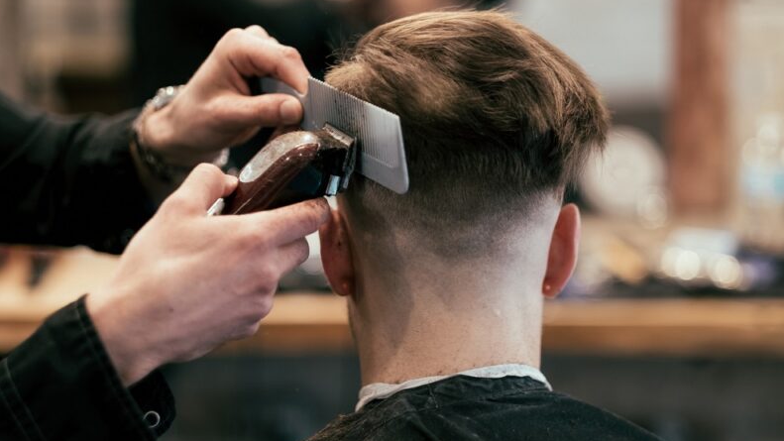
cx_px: 395
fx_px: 1850
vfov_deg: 13.6
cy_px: 209
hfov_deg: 23.9
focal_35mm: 89
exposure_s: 1/250
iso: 400
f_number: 1.4
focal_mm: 56
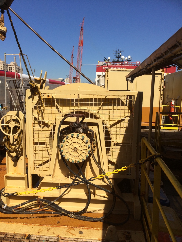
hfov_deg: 48.2
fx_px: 203
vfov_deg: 61.7
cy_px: 121
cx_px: 91
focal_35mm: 29
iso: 32
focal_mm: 4.15
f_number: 2.2
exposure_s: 1/2740
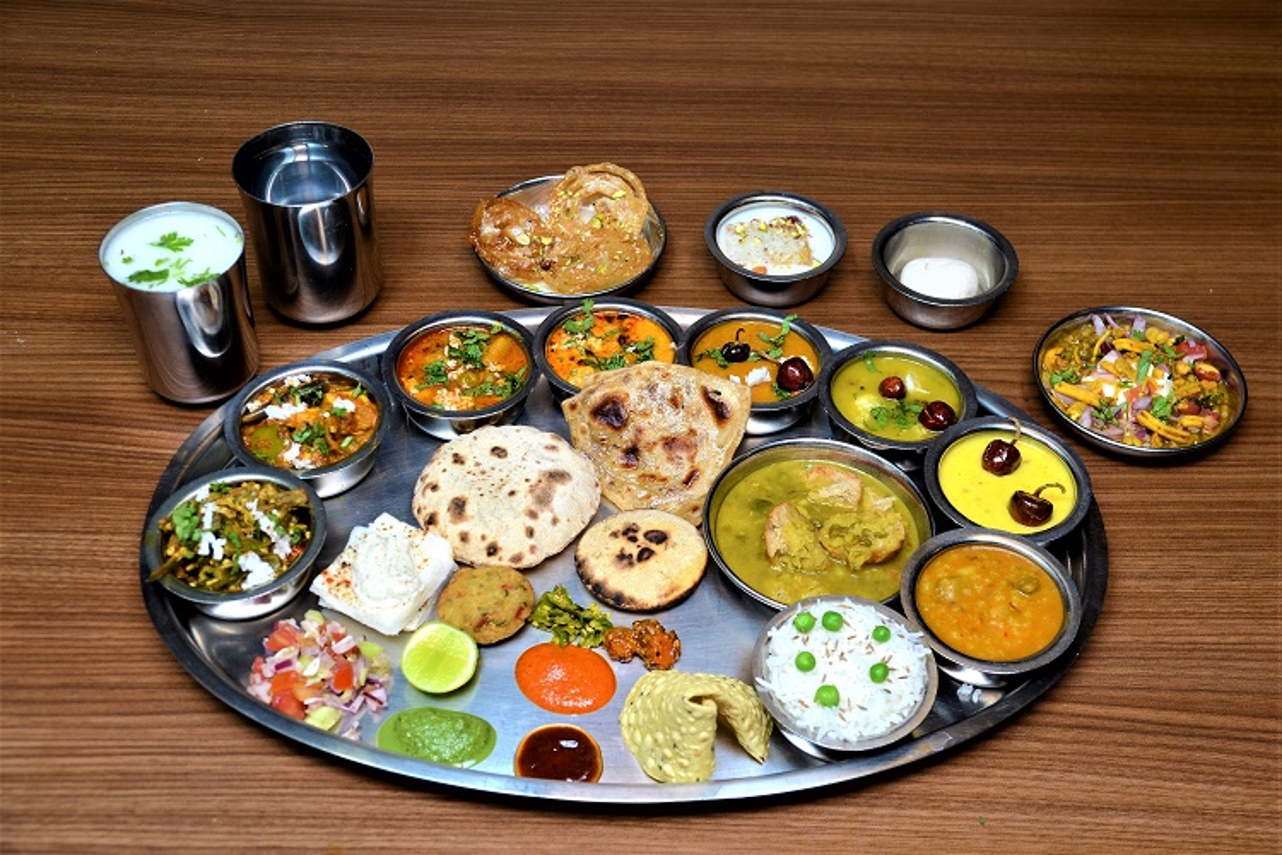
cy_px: 428
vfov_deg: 29.9
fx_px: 1602
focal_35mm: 45
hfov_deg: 43.6
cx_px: 641
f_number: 6.3
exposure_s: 1/200
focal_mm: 30
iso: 400
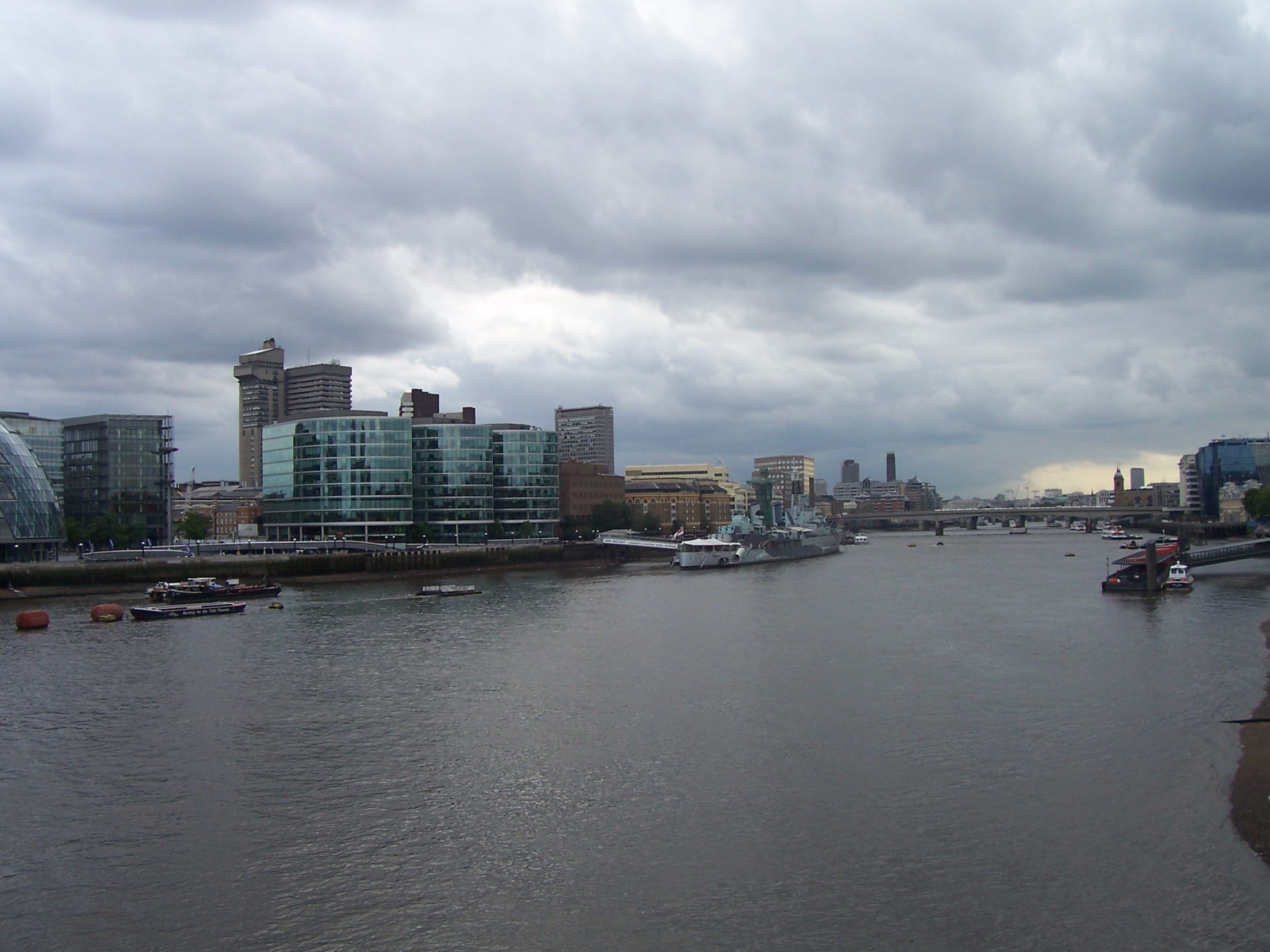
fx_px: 1247
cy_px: 476
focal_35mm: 34
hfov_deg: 54.0
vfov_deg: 41.8
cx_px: 635
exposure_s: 1/250
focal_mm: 5.6
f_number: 5.6
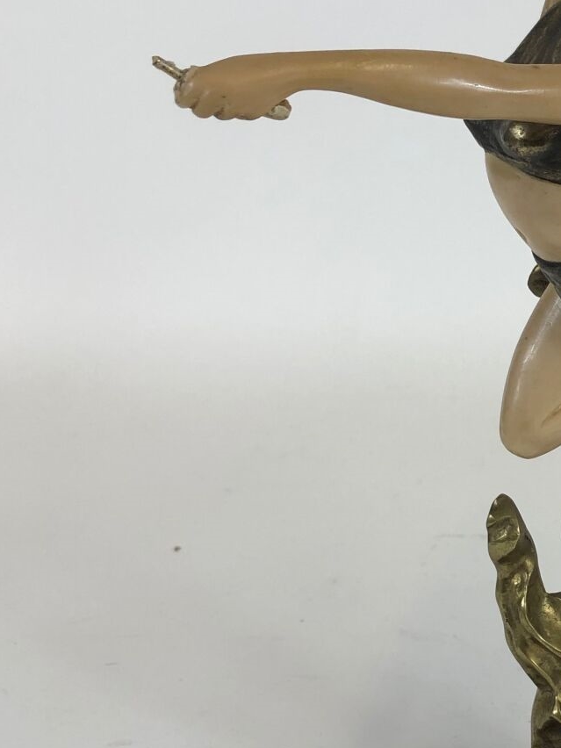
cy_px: 421
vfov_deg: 27.4
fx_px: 1534
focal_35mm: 71
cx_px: 666
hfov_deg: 19.5
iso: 32
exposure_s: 1/100
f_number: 1.8
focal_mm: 3.99
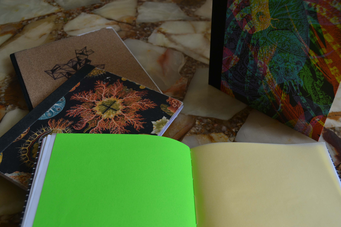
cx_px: 170
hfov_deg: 49.6
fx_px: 369
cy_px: 114
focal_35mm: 39
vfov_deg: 34.2
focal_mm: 26
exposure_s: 1/125
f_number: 5.6
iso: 200
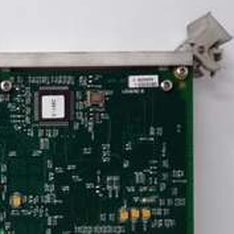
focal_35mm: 81
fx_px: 619
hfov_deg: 19.6
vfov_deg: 20.7
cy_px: 230
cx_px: -74
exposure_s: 1/33
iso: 636
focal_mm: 3.79
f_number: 2
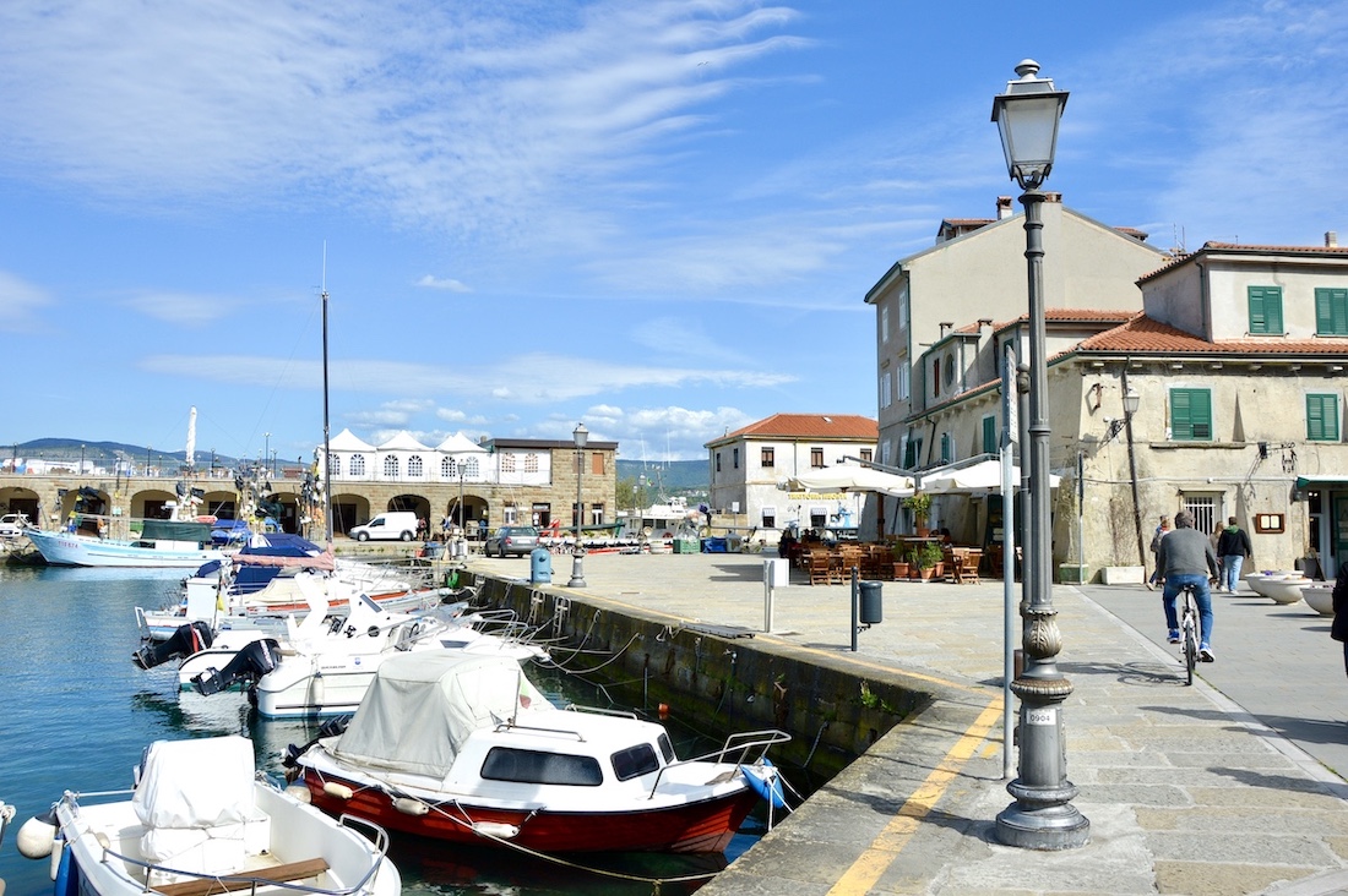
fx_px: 1010
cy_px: 448
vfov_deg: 47.9
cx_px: 674
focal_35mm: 27
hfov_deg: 67.4
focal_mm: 18
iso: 200
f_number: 11
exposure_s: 1/500
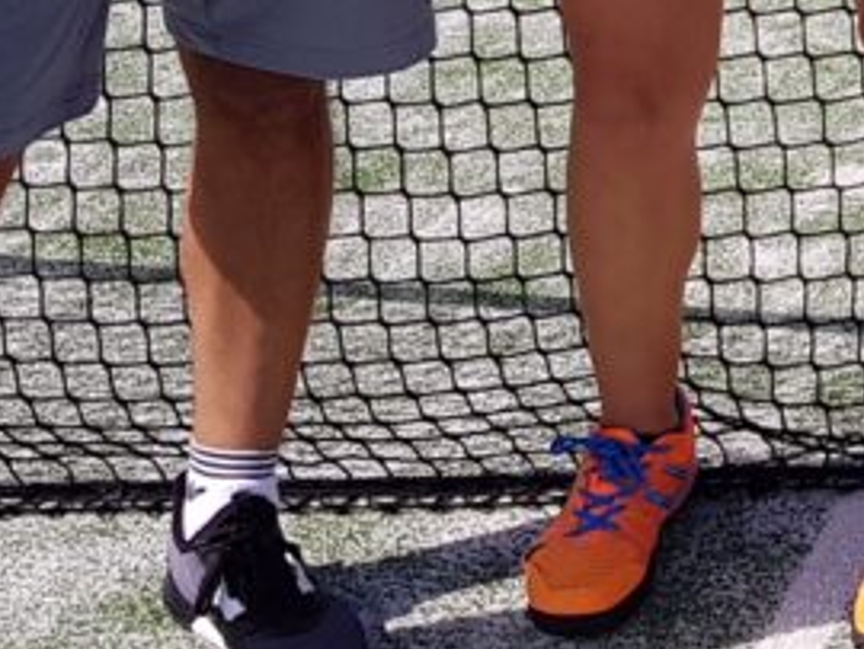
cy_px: -326
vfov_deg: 11.5
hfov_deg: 14.8
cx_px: 1296
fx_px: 3098
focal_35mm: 124
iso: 40
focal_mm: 4.2
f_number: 1.7
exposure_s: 1/2288
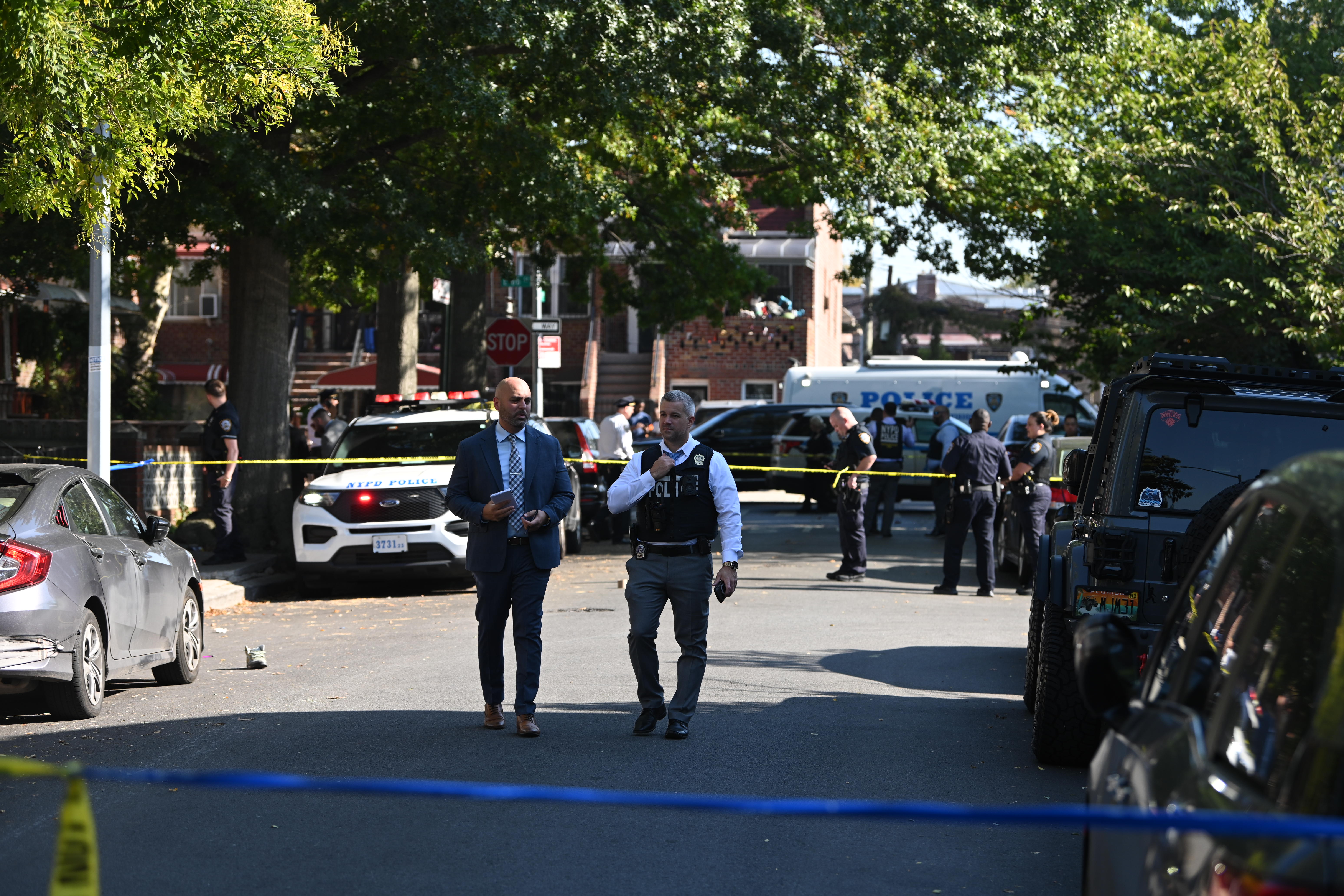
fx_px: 3658
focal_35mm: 98
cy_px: 448
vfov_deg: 14.0
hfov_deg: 20.8
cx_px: 672
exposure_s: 1/640
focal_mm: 98
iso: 200
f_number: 4
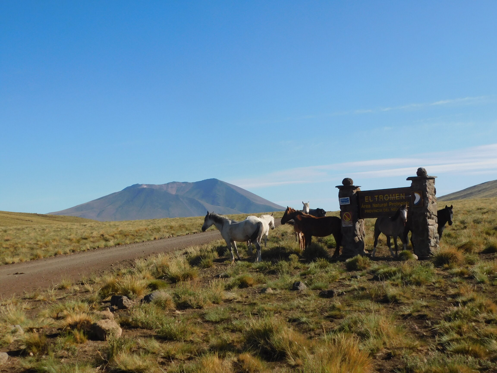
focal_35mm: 51
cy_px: 186
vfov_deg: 28.6
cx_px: 248
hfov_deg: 37.5
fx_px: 732
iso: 125
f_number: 3.8
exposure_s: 1/1500
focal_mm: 9
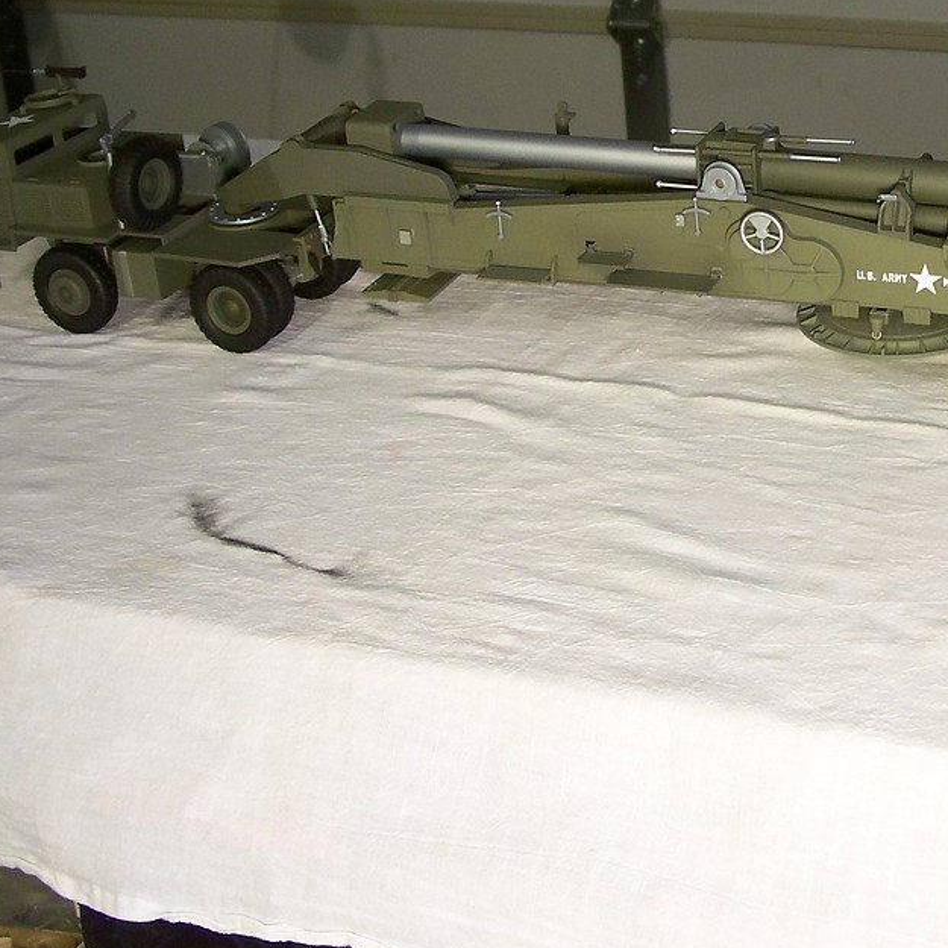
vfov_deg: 25.7
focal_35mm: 67
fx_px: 2076
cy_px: 358
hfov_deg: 25.0
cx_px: 839
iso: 200
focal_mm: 7.8
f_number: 2.8
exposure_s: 1/15
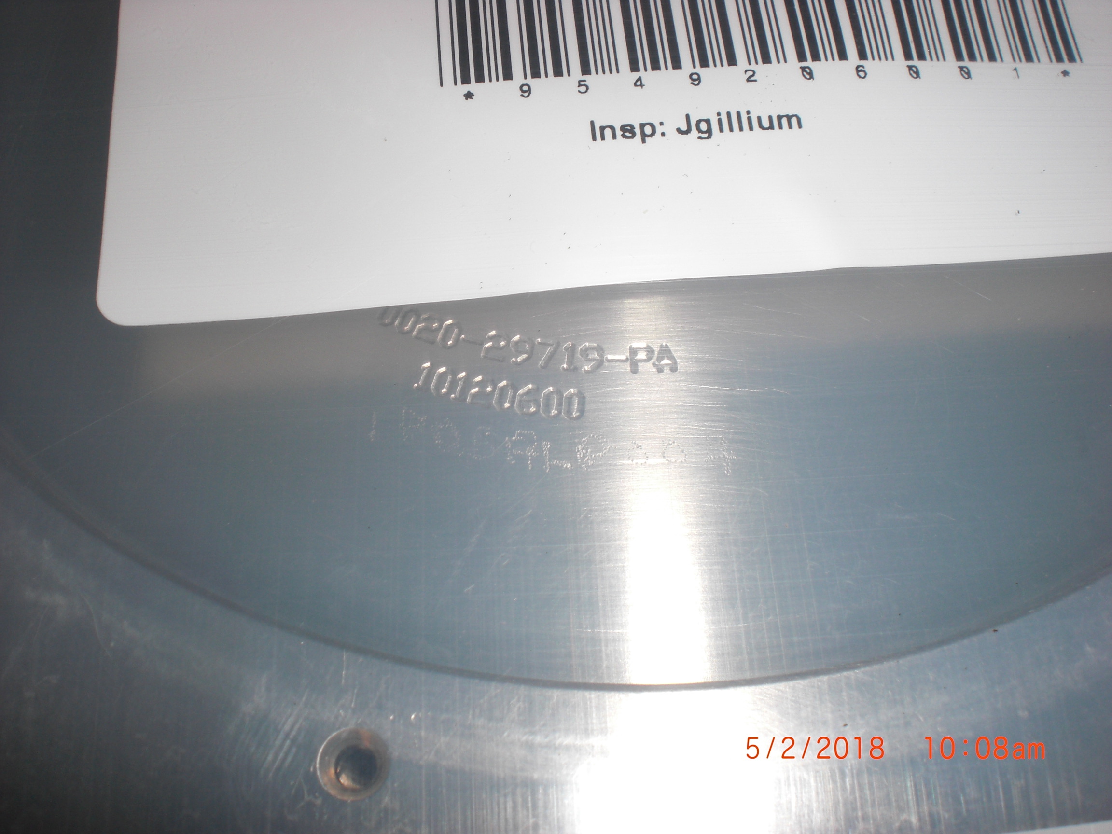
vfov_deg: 37.7
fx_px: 1221
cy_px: 417
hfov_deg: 49.0
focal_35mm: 38
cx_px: 556
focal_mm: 6.3
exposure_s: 1/60
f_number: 5.6
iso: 64
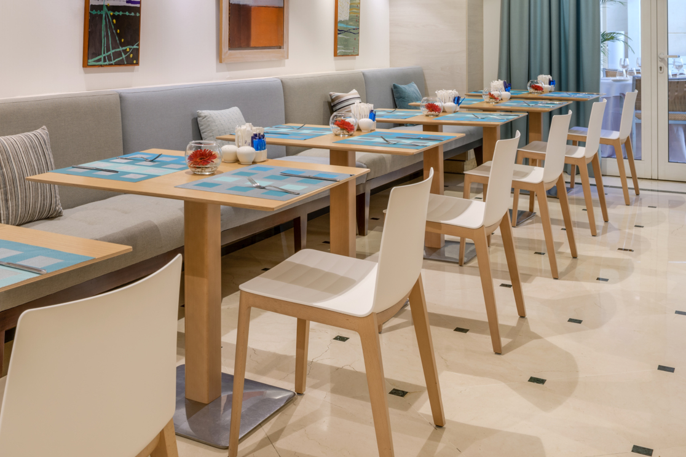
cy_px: 127
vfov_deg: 30.8
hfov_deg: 43.5
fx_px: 819
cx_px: 146
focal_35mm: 43
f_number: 11
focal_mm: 24
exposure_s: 1
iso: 64
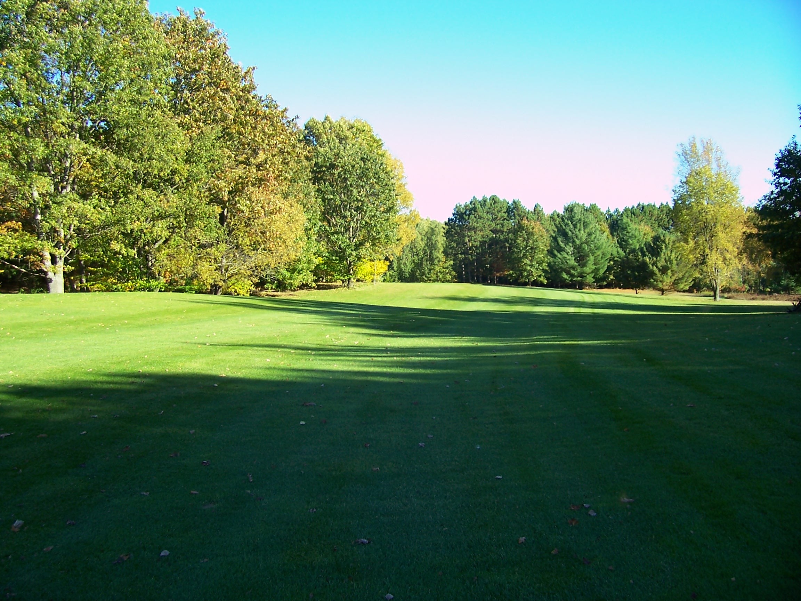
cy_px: 300
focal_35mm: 34
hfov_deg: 54.0
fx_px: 787
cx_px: 400
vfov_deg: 41.8
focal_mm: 5.6
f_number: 2.7
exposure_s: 1/180
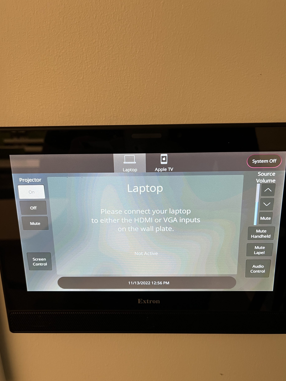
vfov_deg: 65.3
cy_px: 198
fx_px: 297
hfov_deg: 51.4
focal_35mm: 27
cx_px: 147
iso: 100
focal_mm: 5.1
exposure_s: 1/60
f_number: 1.6
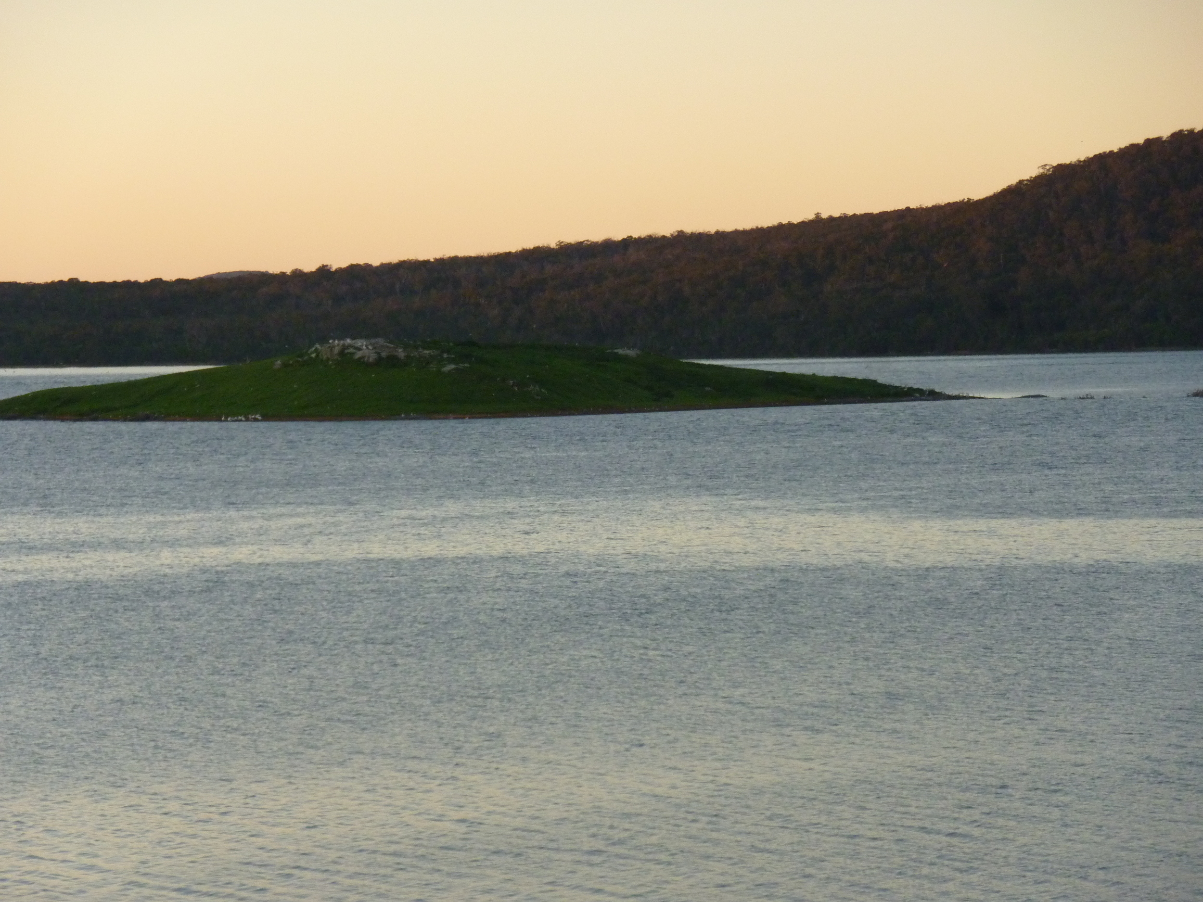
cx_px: 602
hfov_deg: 13.3
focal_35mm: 149
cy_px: 451
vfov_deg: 10.0
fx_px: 5178
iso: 320
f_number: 5.6
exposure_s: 1/100
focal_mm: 26.7
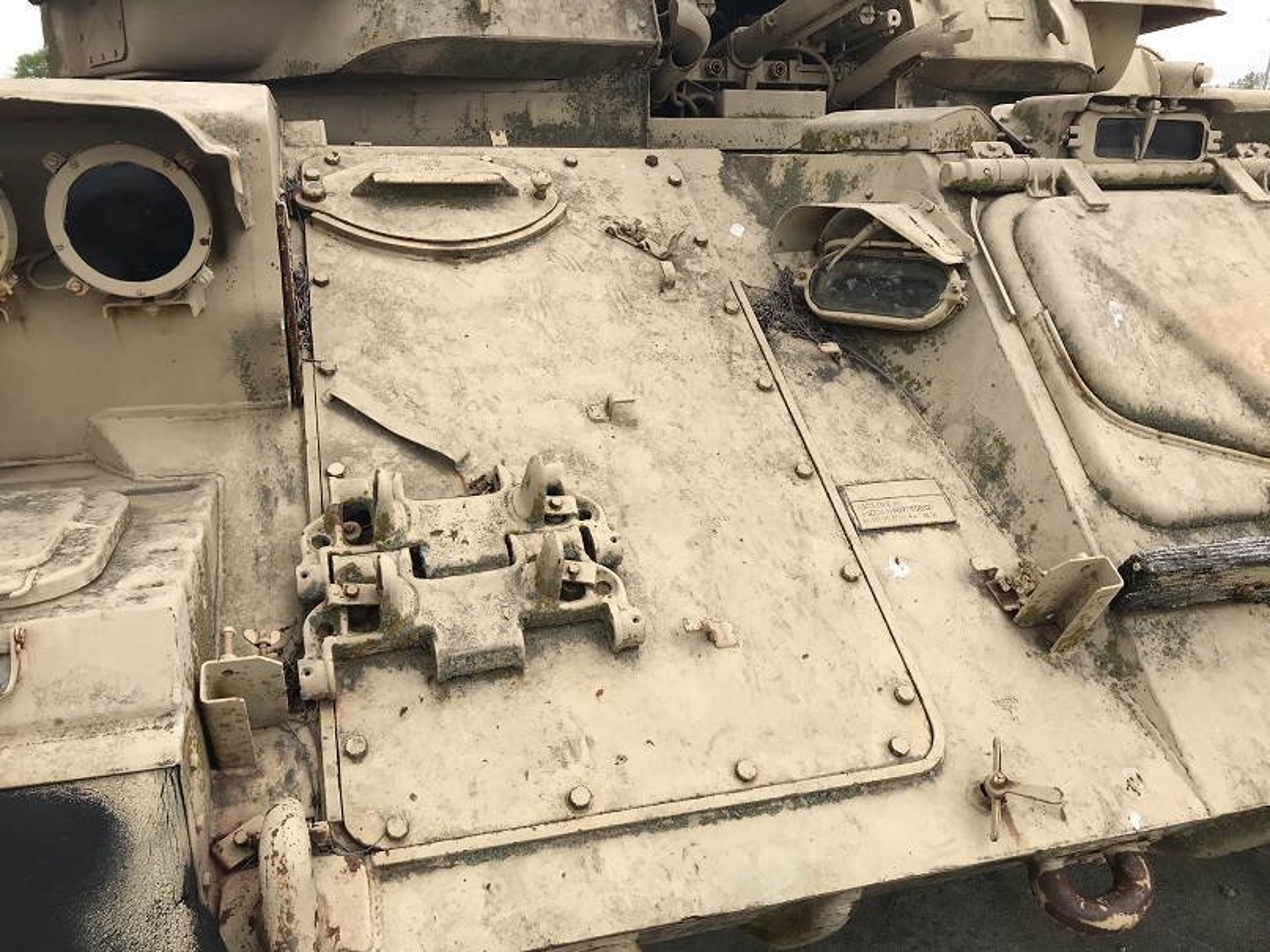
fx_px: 1027
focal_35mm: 28
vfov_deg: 49.7
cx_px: 635
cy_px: 476
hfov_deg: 63.5
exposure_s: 1/929
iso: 20
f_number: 1.8
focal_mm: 3.99
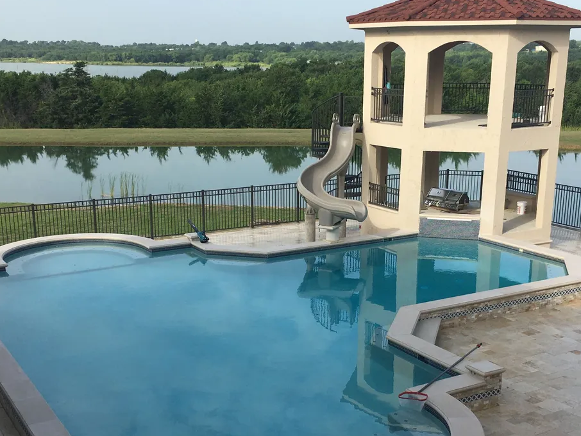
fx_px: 806
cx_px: 301
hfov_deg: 39.6
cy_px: 285
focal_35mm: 48
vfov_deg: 30.1
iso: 25
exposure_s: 1/999
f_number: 2.2
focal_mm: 4.15
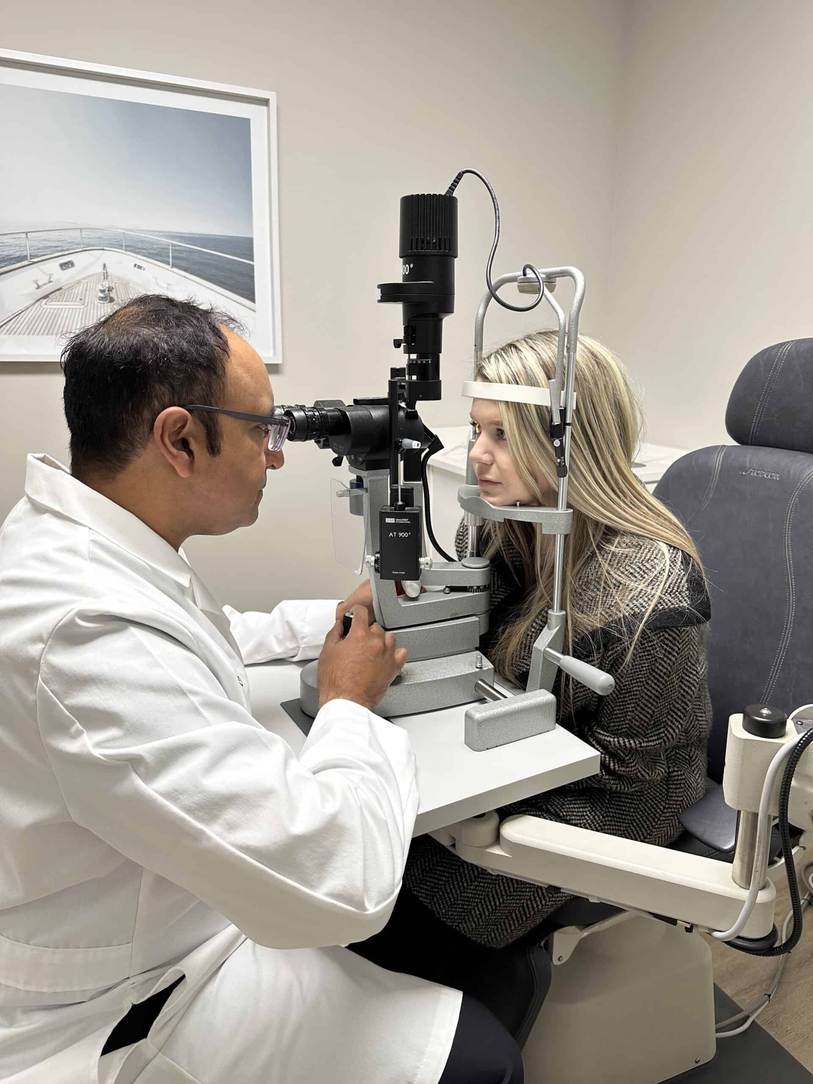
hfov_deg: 56.8
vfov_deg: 71.6
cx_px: 406
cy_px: 542
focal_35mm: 24
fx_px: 752
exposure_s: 1/60
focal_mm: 6.86
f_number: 1.78
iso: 125
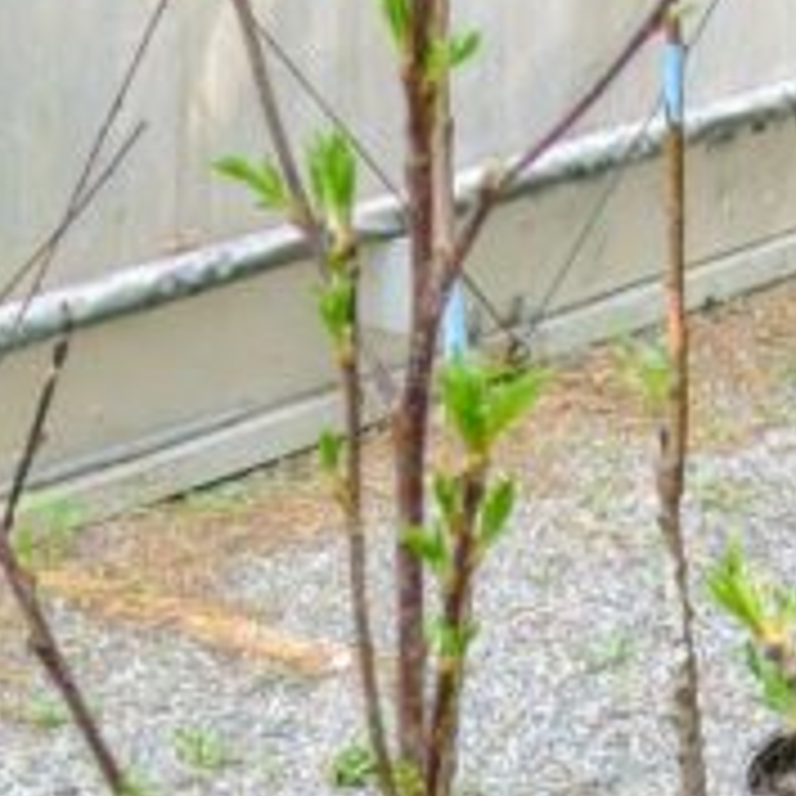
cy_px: 1232
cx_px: 783
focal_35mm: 148
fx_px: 3850
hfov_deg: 11.7
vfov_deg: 11.3
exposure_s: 1/60
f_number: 3.5
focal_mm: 11.4
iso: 220
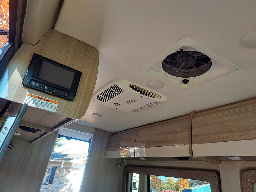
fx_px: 185
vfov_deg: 54.9
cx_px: 133
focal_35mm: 25
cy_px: 97
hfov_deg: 69.4
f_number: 1.8
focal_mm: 5.23
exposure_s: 1/60
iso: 80
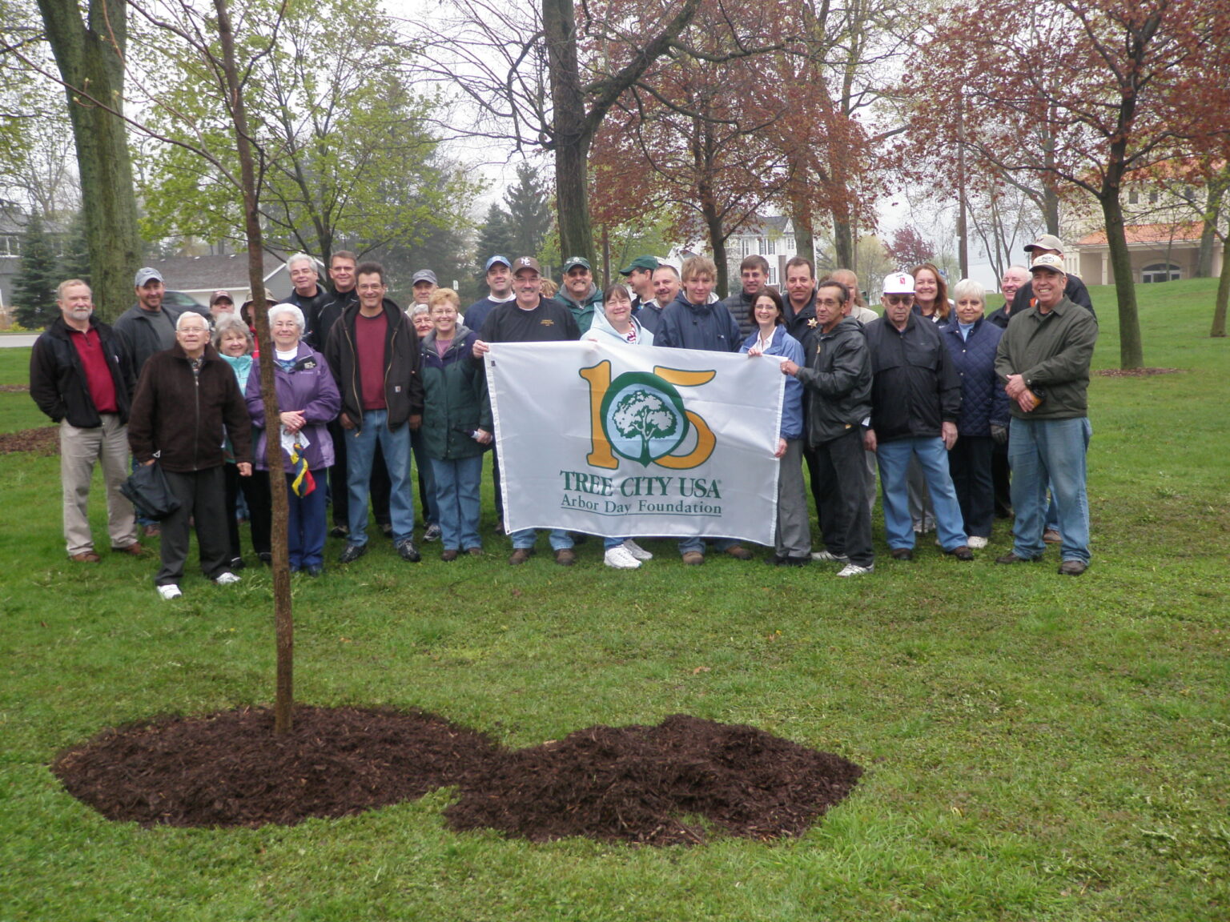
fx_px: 1279
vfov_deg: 39.7
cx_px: 615
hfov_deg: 51.4
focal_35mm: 36
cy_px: 461
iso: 50
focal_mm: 6.53
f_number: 4.1
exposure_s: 1/40
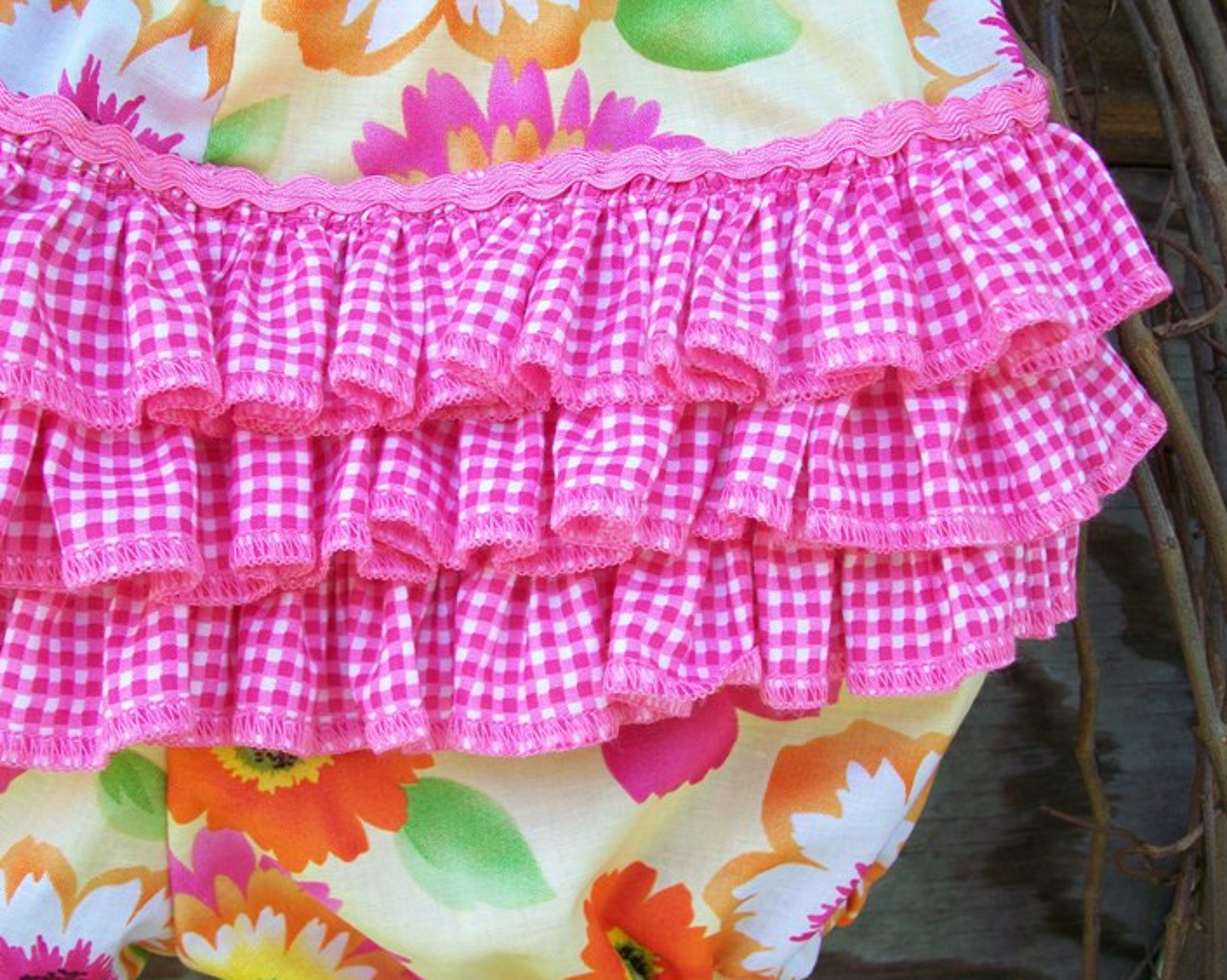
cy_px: 485
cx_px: 570
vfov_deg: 43.3
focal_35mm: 34
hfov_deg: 52.8
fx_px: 1234
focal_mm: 5.7
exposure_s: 1/125
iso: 64
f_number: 2.8
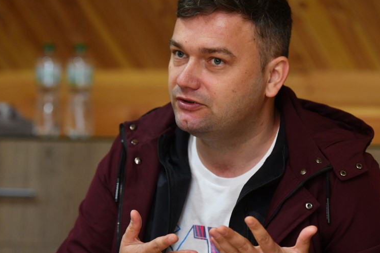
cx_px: 204
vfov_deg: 6.0
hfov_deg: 8.9
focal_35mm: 231
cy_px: 149
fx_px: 2439
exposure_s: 1/250
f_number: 3.5
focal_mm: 150
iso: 1250
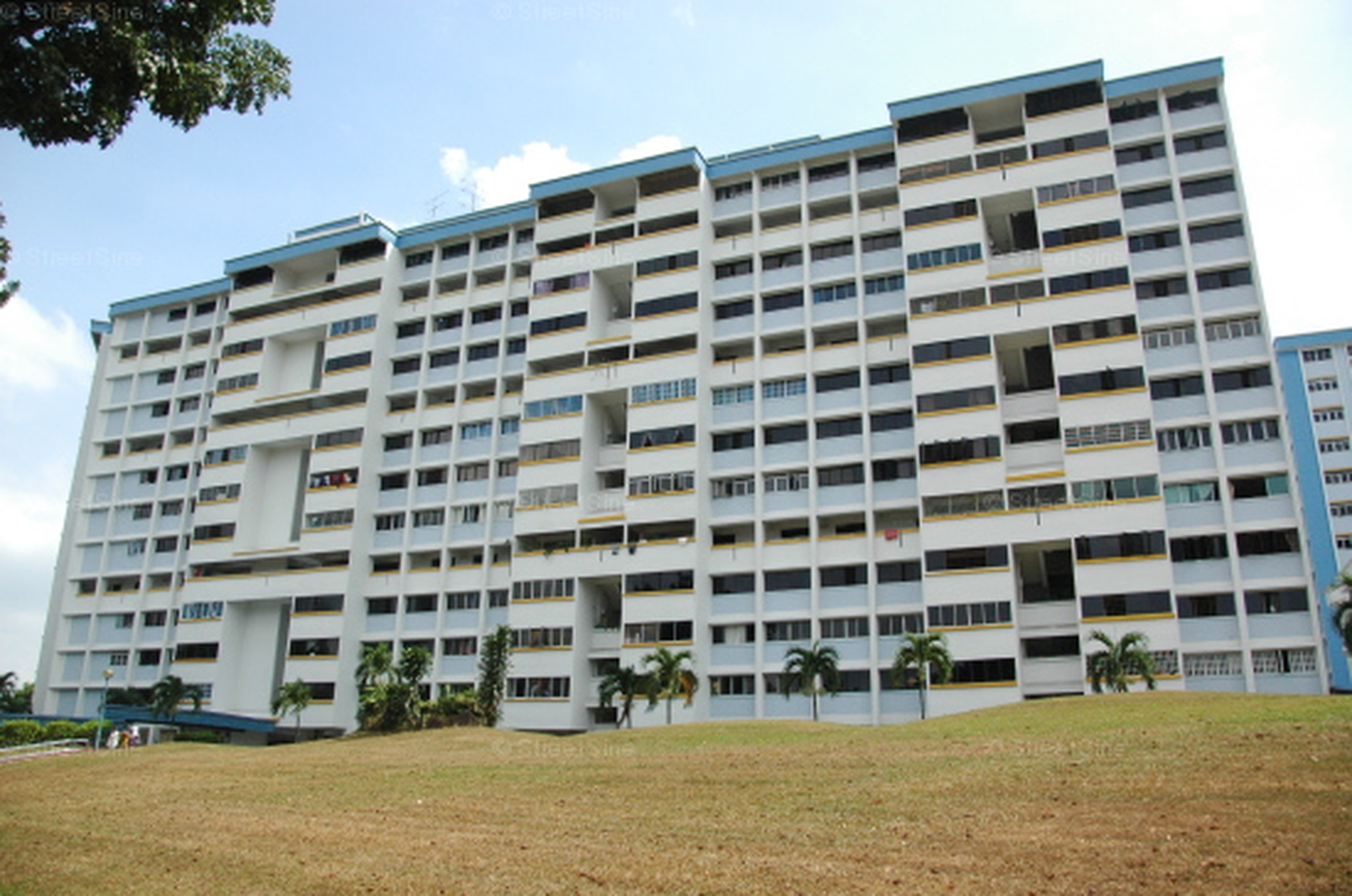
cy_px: 448
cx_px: 676
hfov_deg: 67.5
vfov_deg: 47.8
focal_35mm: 27
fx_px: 1013
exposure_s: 1/3200
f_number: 4
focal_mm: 18
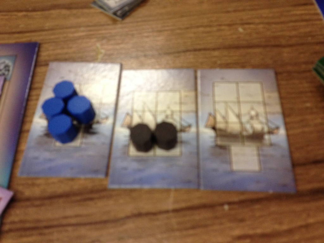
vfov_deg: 40.7
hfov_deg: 52.6
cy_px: 122
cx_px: 162
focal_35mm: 35
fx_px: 328
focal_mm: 4.28
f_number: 2.4
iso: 200
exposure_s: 1/20
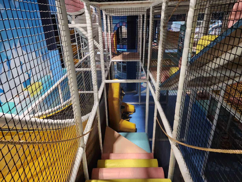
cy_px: 91
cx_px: 121
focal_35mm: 23
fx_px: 161
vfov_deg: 58.9
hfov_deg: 73.9
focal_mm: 6.4
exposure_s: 1/120
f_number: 1.8
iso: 320
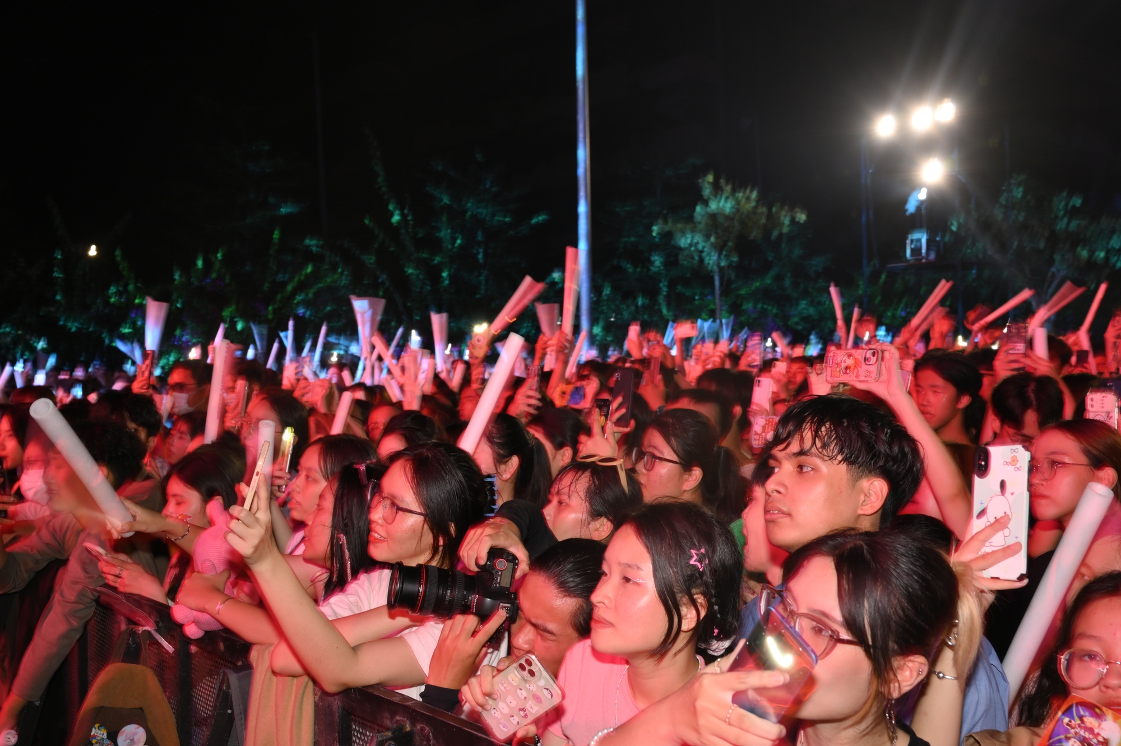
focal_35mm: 35
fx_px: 1089
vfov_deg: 37.8
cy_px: 373
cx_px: 560
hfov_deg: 54.5
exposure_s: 1/13
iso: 320
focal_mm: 35
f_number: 8
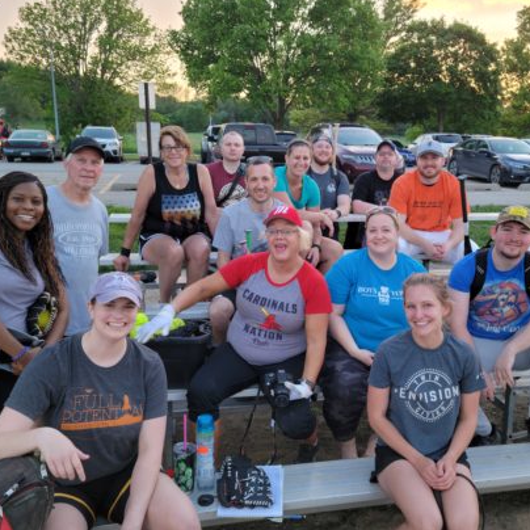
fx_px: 589
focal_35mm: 34
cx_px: 314
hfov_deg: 48.2
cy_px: 260
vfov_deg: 48.4
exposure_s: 1/59
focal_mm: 5.9
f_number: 2
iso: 80
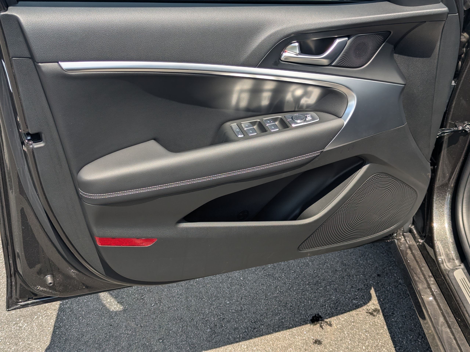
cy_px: 176
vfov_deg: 30.3
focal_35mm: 48
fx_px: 652
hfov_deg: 39.7
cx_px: 235
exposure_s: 1/1055
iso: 41
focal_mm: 6.81
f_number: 1.85
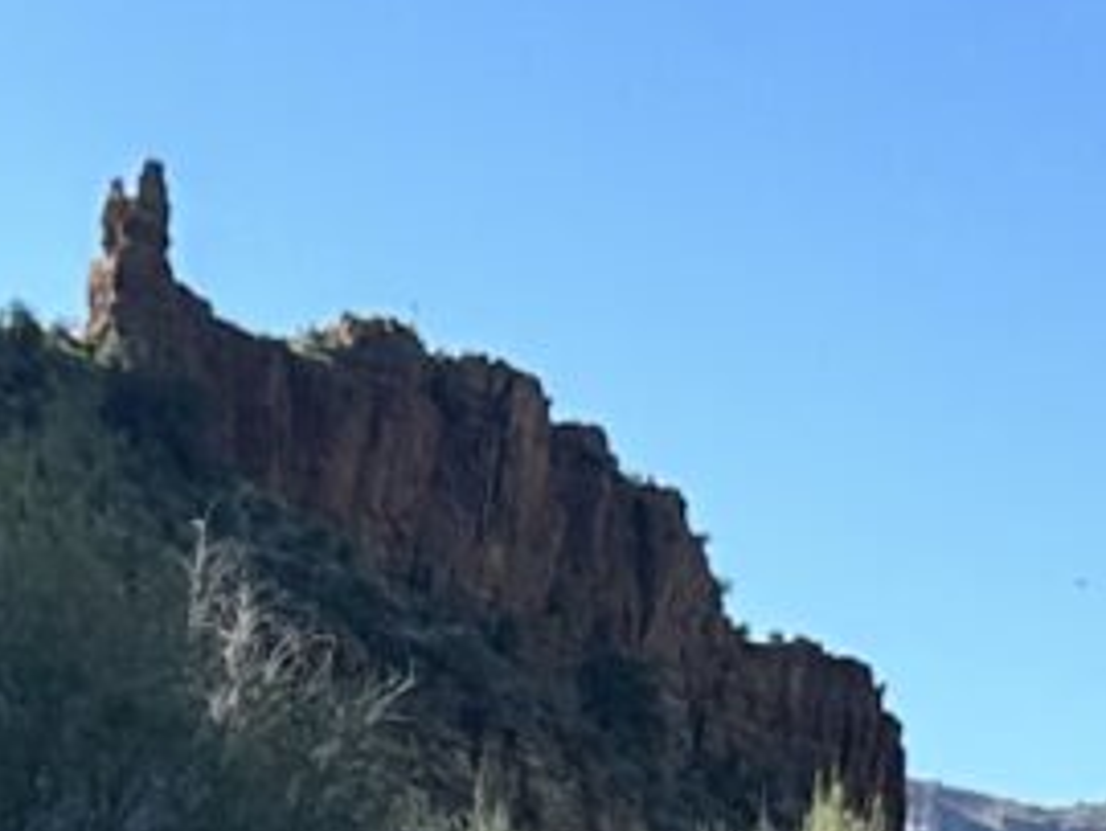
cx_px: 877
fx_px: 5820
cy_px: 1879
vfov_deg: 7.7
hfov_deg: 10.8
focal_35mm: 182
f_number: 1.78
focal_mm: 6.86
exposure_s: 1/1639
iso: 80
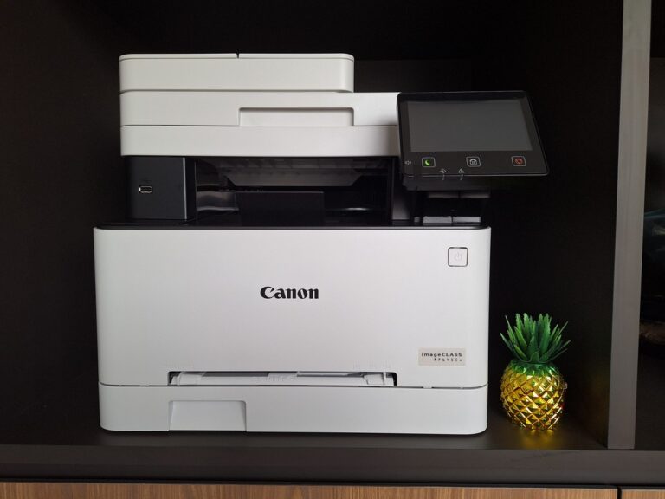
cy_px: 250
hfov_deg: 73.9
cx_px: 332
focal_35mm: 23
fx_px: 442
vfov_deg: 58.9
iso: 100
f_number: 1.8
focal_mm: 5.54
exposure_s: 1/40
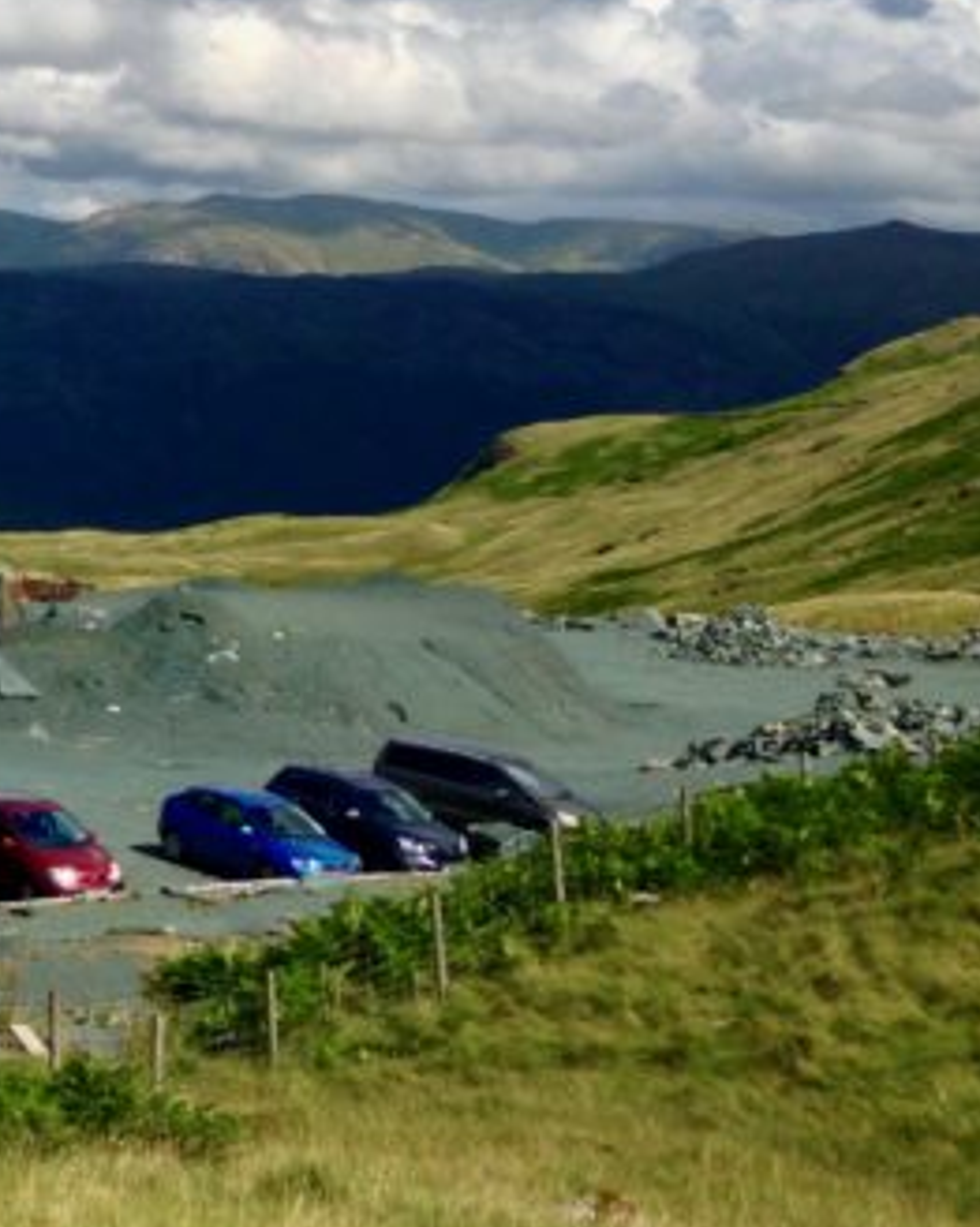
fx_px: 2939
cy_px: 264
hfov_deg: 17.5
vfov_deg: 23.3
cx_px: -372
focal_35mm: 81
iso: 50
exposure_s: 1/2008
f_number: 2.4
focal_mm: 4.13
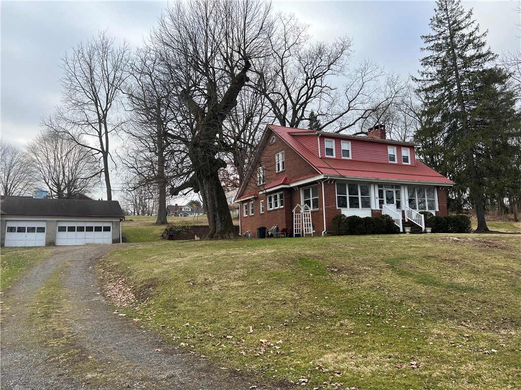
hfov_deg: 67.3
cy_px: 195
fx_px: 391
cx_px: 260
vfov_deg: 53.1
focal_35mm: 26
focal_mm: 5.7
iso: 50
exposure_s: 1/940
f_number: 1.5
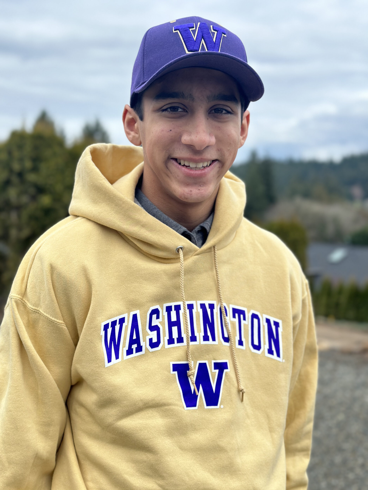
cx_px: 184
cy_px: 245
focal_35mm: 48
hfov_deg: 30.3
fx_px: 680
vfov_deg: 39.7
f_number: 1.78
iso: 80
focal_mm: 6.86
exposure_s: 1/1497
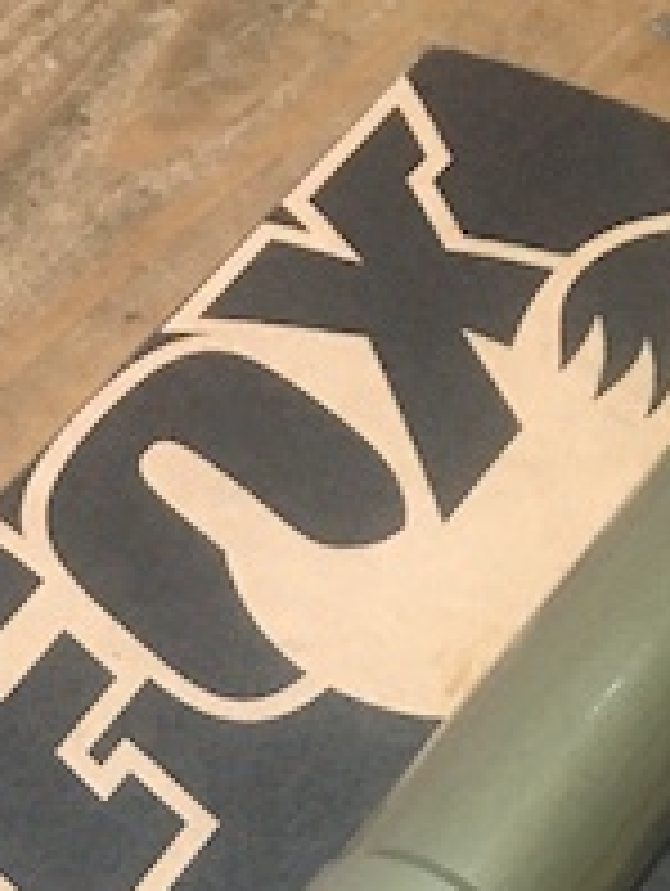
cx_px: 22
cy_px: 1508
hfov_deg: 12.6
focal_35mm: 117
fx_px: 3013
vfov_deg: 15.0
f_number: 2.2
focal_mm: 4.15
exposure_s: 1/30
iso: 160
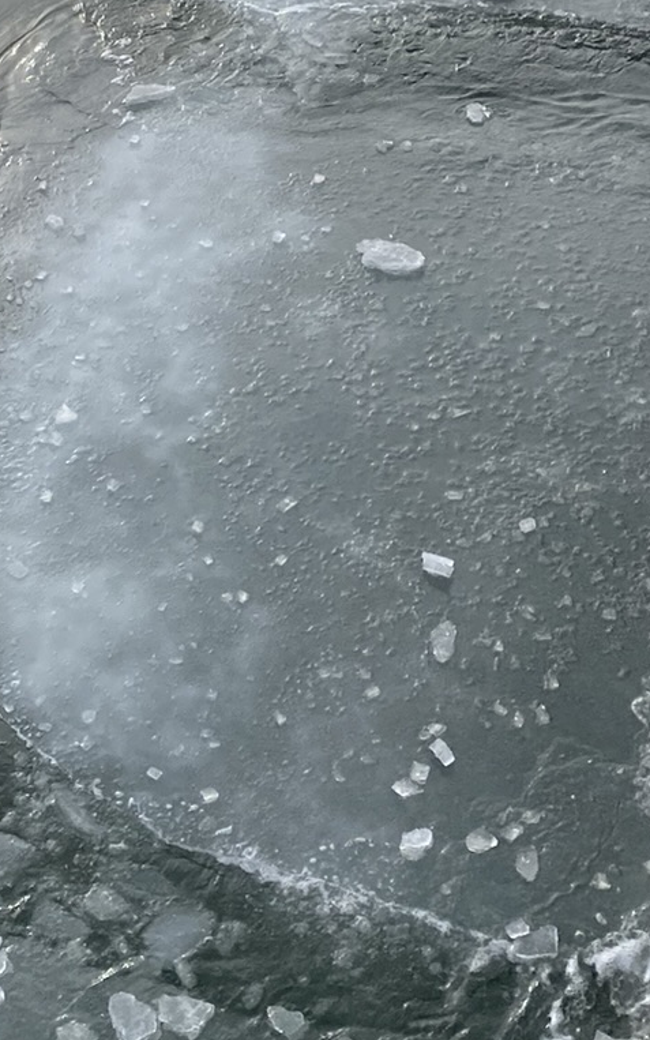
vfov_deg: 26.9
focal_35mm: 74
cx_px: 395
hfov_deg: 17.6
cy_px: 108
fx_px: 2097
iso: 32
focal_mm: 4.25
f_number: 1.8
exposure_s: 1/2183
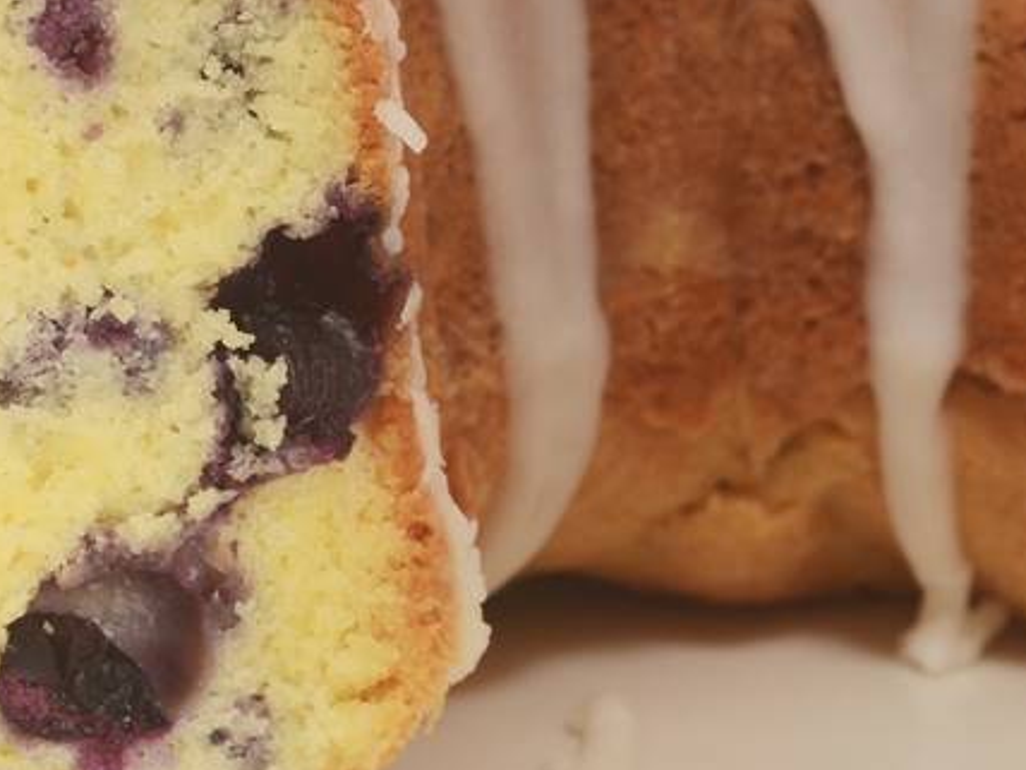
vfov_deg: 3.3
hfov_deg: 4.4
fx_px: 13410
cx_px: 448
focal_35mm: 452
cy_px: 379
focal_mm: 105
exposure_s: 1/80
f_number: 8
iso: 100
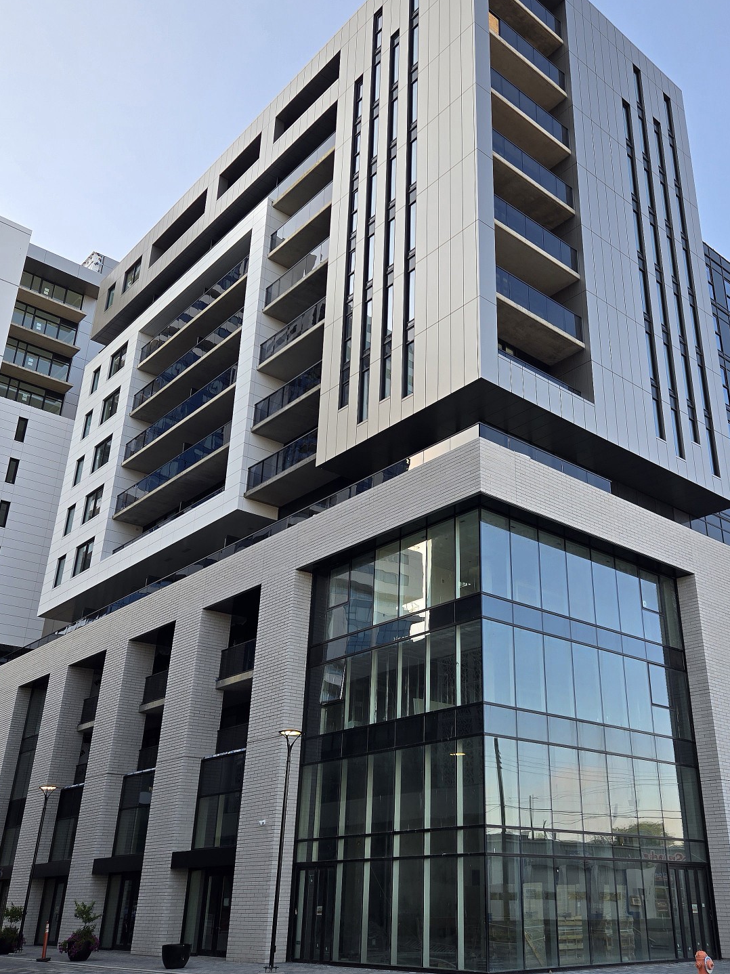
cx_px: 459
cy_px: 475
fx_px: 900
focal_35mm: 32
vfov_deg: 56.8
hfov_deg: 43.8
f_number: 1.8
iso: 25
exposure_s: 1/417
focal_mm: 5.4
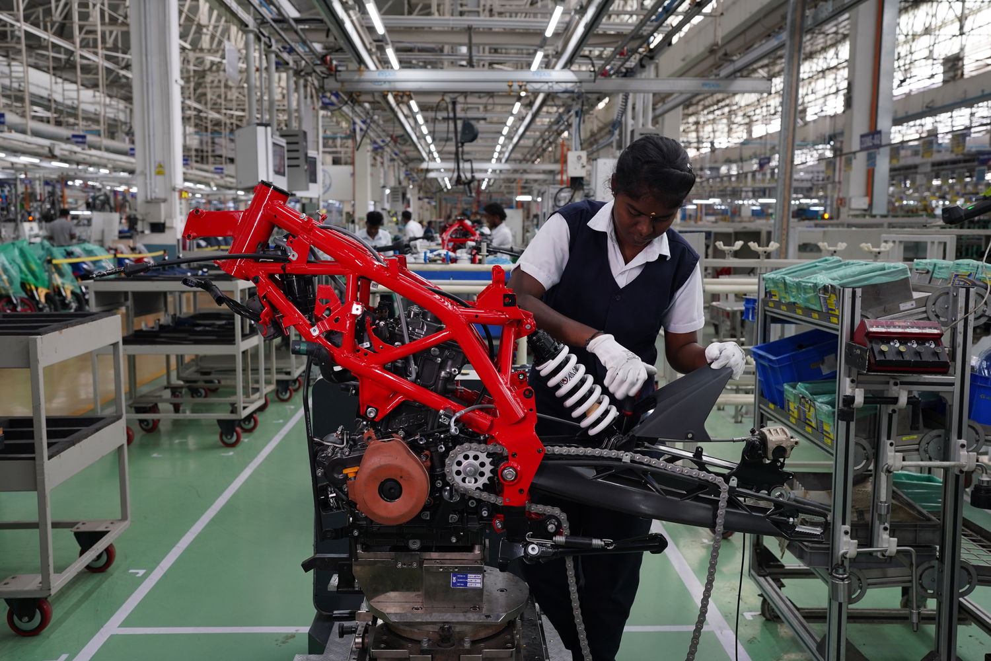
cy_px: 330
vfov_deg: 37.9
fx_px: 963
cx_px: 496
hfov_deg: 54.4
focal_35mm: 35
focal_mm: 35
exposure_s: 1/100
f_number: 5
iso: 500
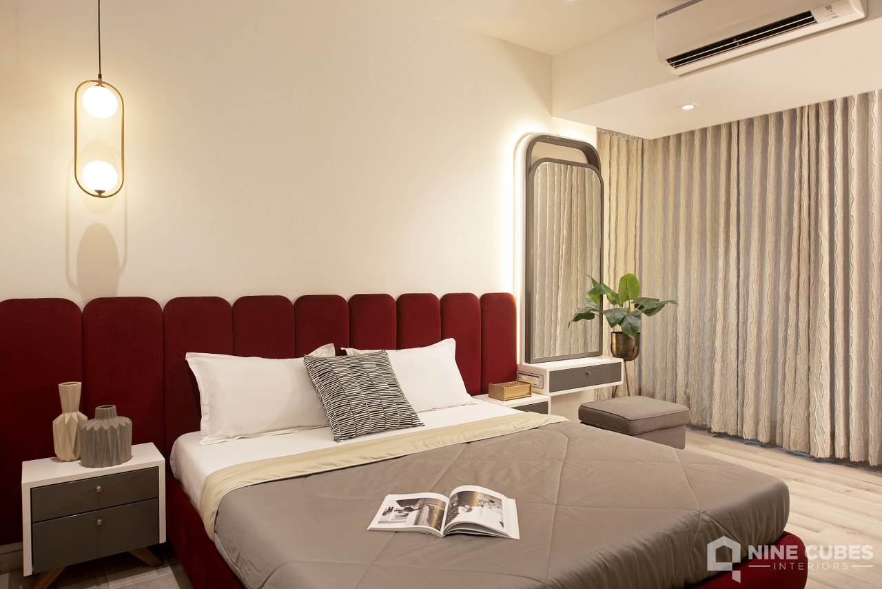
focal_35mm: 21
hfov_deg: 81.2
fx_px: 515
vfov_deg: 59.5
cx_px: 441
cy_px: 294
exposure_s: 1/320
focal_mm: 21
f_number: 8
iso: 400
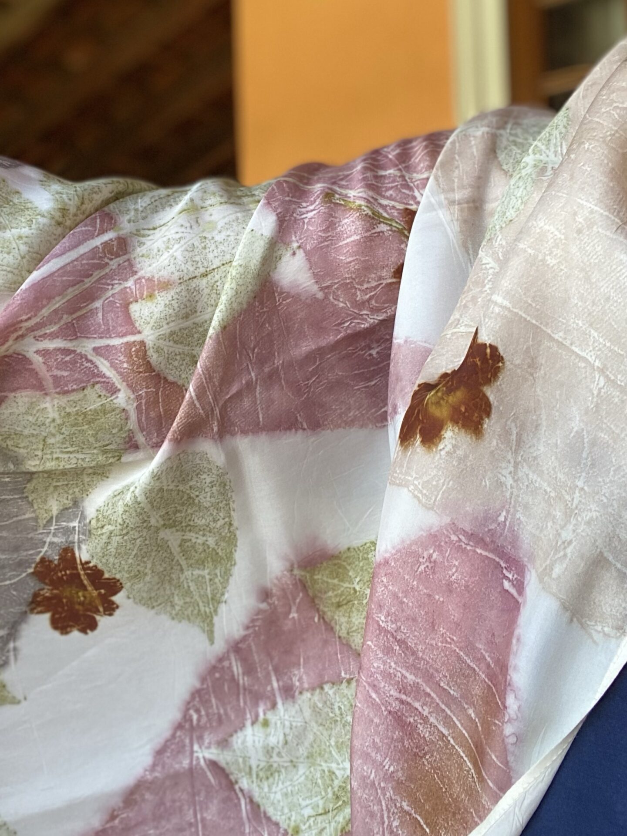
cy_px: 418
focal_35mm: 30
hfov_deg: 46.8
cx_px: 314
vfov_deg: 60.0
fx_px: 725
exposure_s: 1/109
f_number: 2.2
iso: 100
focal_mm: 2.71
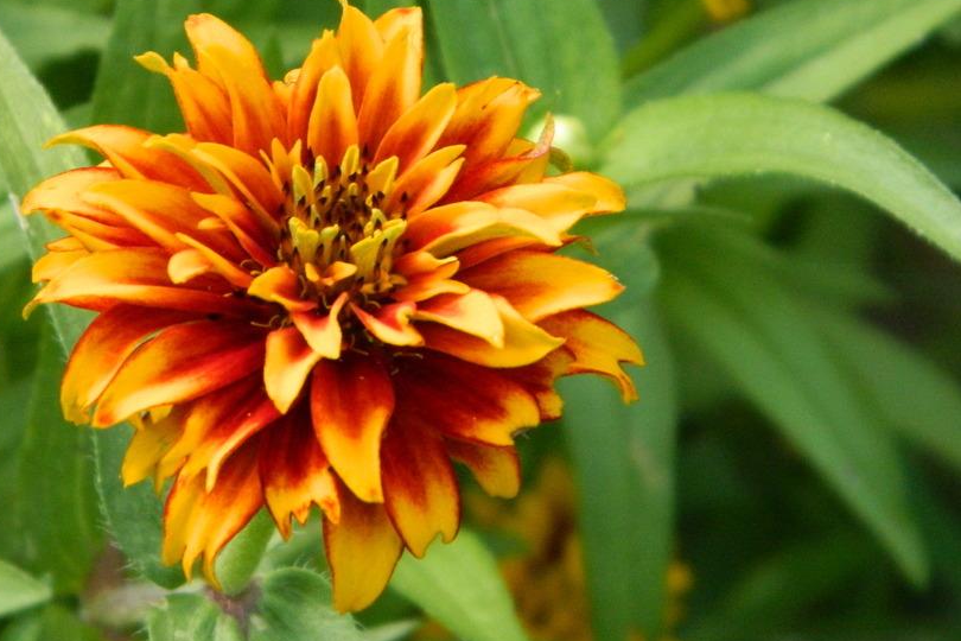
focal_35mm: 357
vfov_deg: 3.9
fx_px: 9529
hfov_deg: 5.8
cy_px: 256
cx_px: 369
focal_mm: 50
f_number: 5.6
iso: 400
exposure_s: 1/250
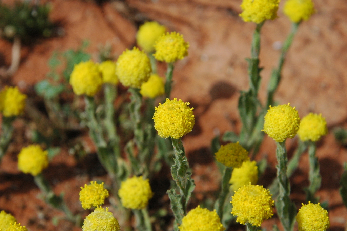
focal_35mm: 158
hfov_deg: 13.1
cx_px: 174
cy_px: 116
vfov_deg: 8.7
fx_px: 1517
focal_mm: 105
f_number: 11
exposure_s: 1/1000
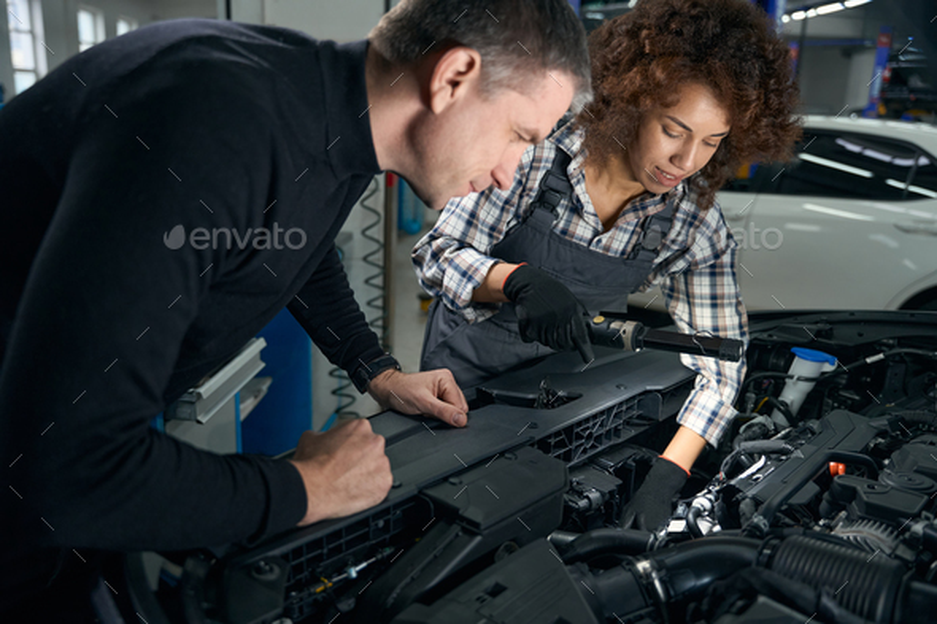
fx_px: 814
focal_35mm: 31
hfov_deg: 59.8
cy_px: 312
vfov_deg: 41.9
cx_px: 468
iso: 1000
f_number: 2.8
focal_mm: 31.3
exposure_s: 1/250
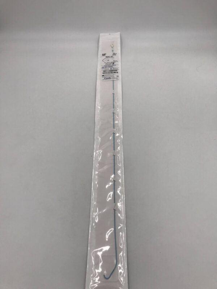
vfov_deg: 63.4
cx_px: 108
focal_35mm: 28
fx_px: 234
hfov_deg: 49.7
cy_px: 144
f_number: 1.8
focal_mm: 3.99
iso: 20
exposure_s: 1/292
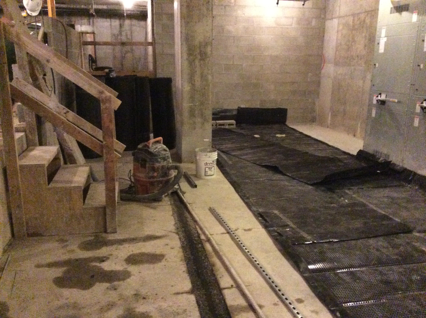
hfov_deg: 55.4
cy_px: 159
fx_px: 406
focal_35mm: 33
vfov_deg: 42.8
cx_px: 213
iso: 800
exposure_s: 1/15
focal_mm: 3.3
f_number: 2.4
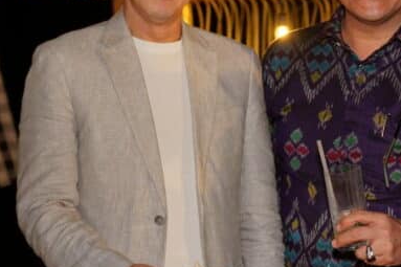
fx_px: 1225
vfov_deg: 12.4
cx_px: 360
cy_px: 95
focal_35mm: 110
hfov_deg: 18.3
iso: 400
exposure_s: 1/125
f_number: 2.8
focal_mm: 43
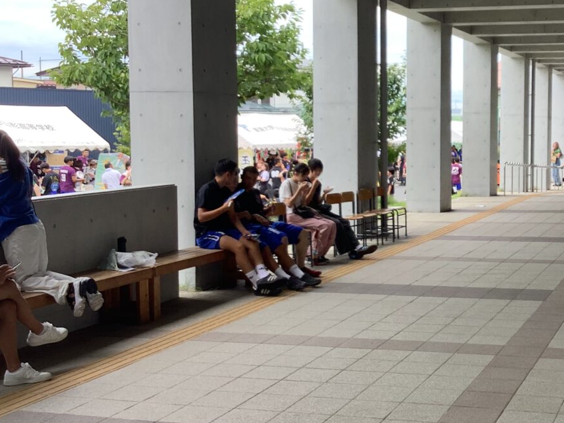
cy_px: 191
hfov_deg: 34.6
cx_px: 443
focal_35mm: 54
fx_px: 880
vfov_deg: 27.0
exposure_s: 1/124
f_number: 2.4
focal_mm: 3.3
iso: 25
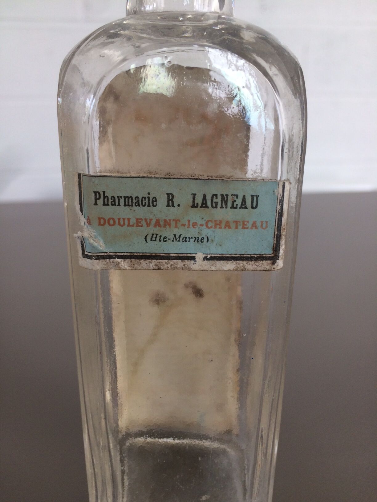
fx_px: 421
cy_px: 251
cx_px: 188
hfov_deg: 48.2
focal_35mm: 29
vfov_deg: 61.7
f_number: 2.2
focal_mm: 4.15
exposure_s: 1/100
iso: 40
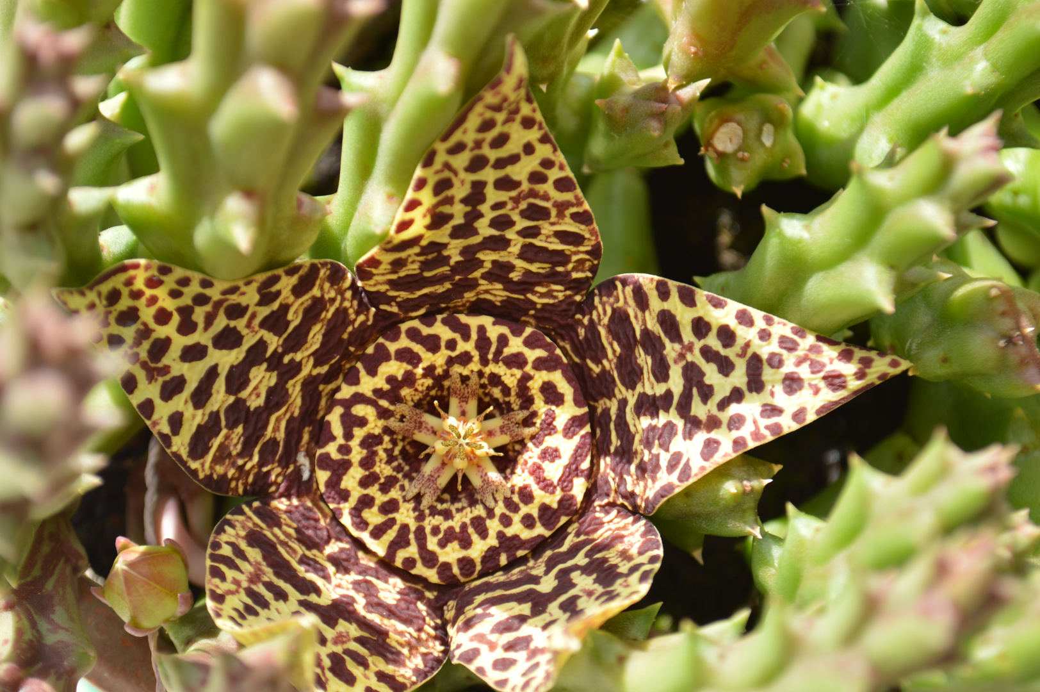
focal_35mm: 82
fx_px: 2381
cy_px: 346
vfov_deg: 16.5
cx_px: 520
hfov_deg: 24.6
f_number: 5.6
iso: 110
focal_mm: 55
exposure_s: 1/100
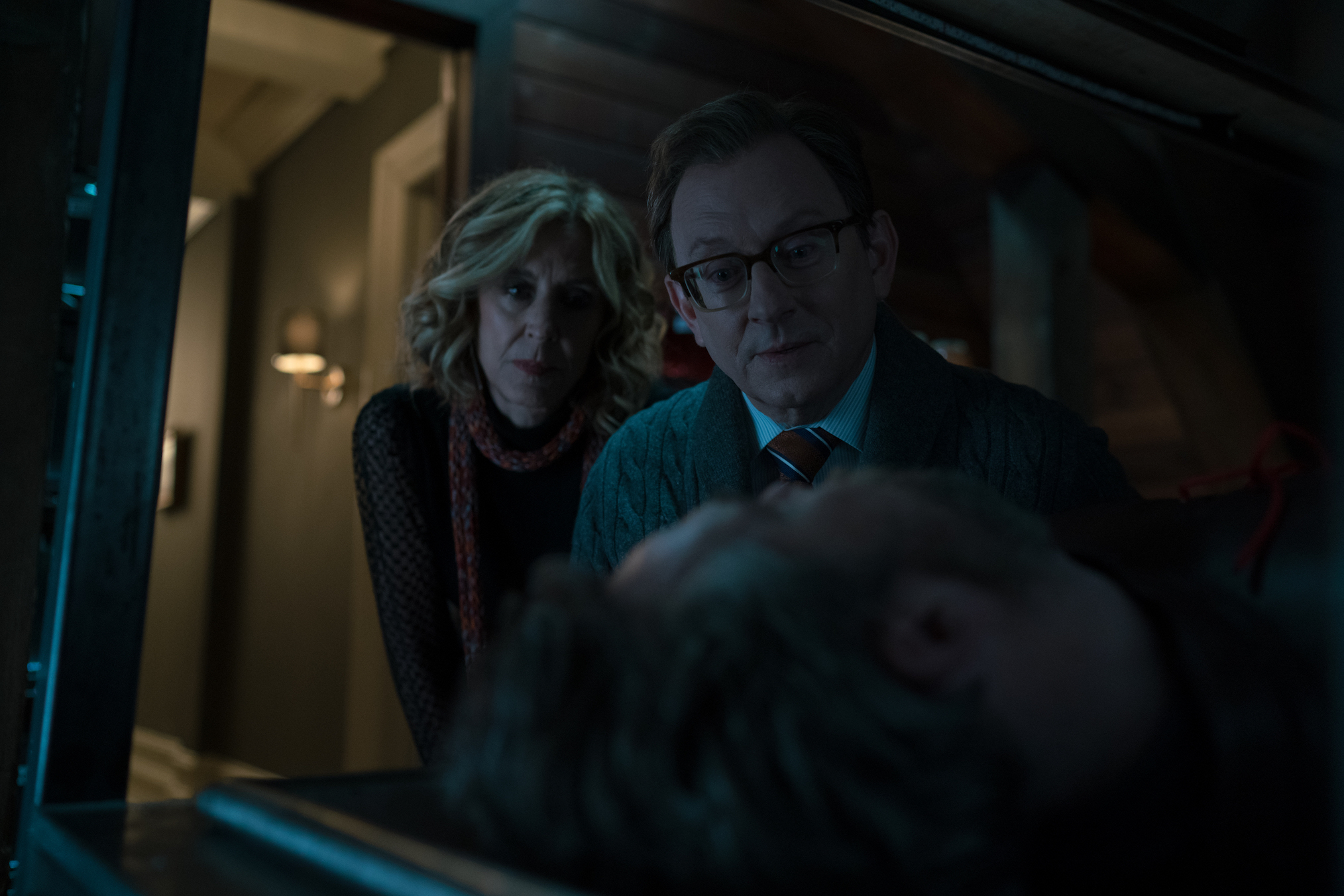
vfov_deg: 37.9
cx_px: 672
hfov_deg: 54.4
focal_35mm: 35
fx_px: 1307
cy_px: 448
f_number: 2
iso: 4000
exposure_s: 1/125
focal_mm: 35
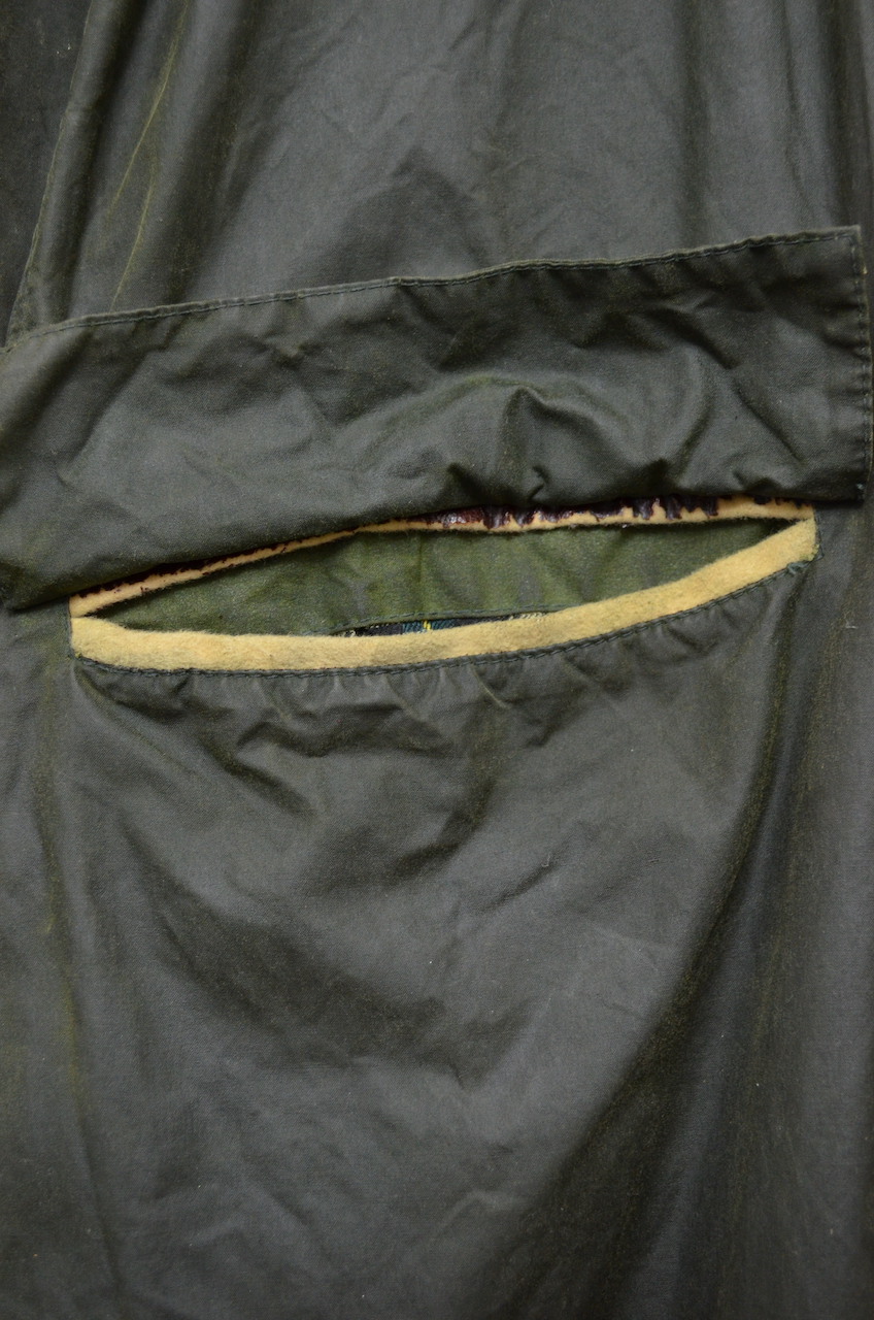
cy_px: 660
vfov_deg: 45.0
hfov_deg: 30.7
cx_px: 437
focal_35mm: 44
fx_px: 1591
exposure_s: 1/15
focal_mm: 29
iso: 1250
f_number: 5
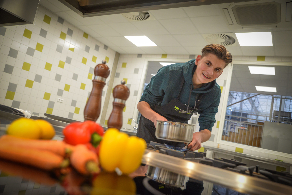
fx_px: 243
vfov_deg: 43.6
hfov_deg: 61.9
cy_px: 98
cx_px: 146
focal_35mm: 30
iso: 2500
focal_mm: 30
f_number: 2.8
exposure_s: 1/400
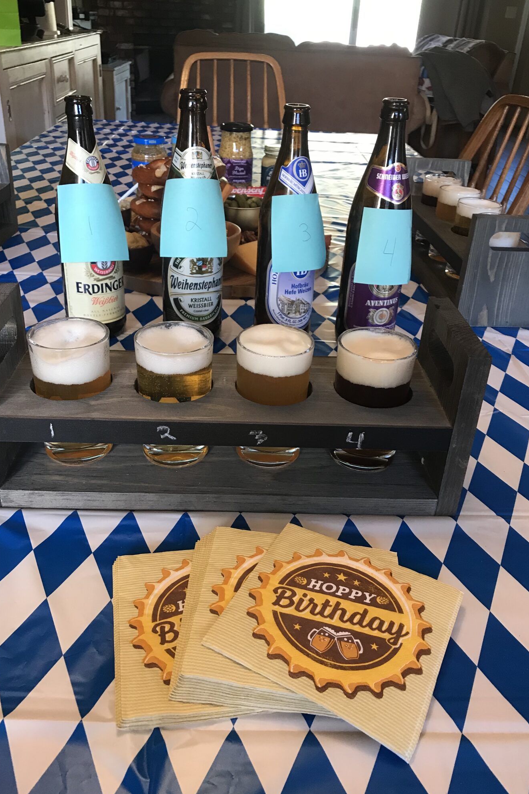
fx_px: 661
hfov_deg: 43.6
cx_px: 250
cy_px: 395
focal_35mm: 30
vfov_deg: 61.9
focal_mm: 3.99
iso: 40
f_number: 1.8
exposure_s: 1/30
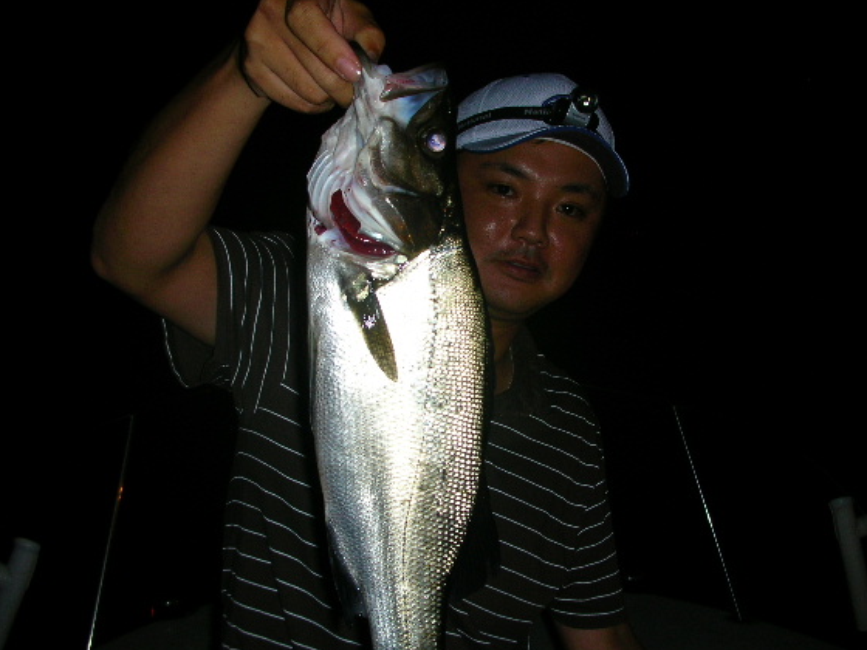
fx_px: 1002
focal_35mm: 40
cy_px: 350
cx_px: 452
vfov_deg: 35.9
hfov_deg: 46.8
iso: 50
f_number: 3
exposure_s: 1/60.1
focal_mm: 5.8
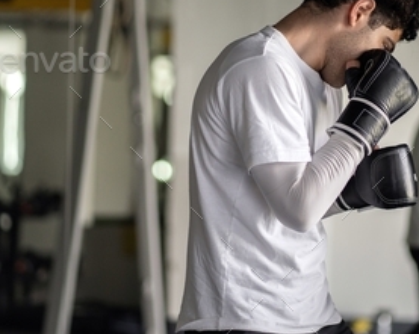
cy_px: 132
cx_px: 265
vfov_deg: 9.1
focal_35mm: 170
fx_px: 2106
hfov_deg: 11.4
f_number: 1.8
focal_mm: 85
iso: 500
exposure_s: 1/400
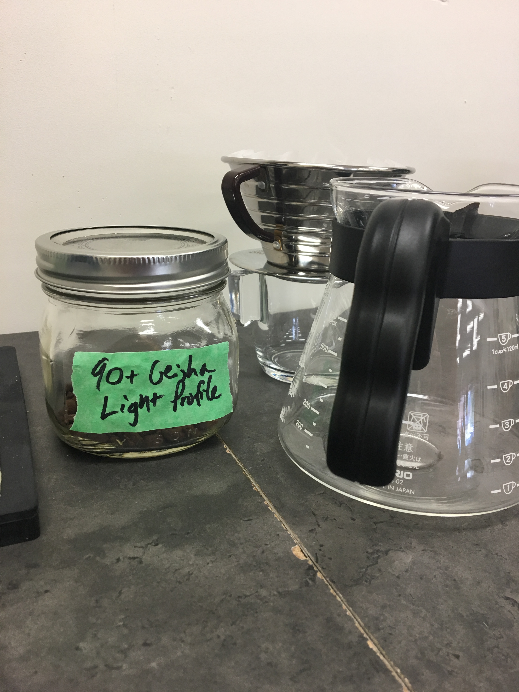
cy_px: 346
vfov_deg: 61.7
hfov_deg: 48.2
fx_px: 580
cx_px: 260
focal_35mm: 29
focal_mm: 4.15
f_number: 2.2
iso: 40
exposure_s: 1/30
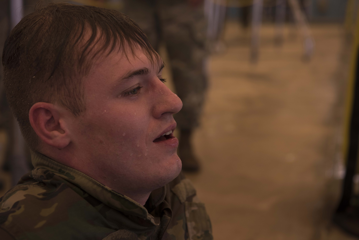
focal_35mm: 70
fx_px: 698
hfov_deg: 28.8
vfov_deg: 19.5
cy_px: 120
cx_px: 180
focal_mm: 70
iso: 500
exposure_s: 1/160
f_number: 5
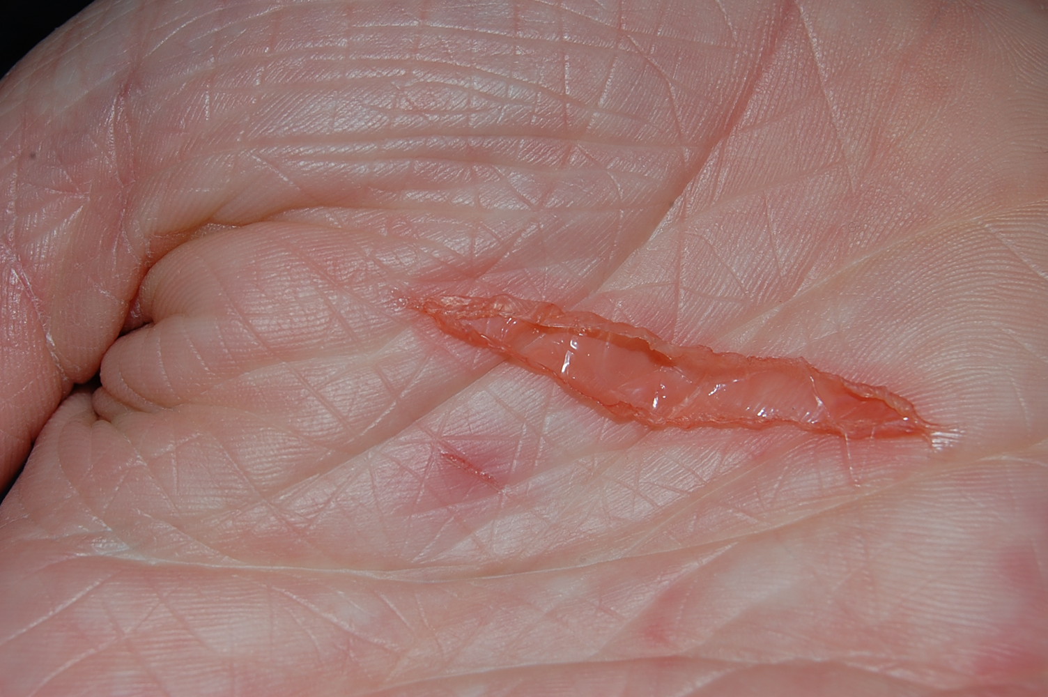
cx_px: 524
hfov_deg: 24.6
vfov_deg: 16.5
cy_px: 348
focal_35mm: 82
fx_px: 2400
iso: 200
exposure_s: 1/60
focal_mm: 55
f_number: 14
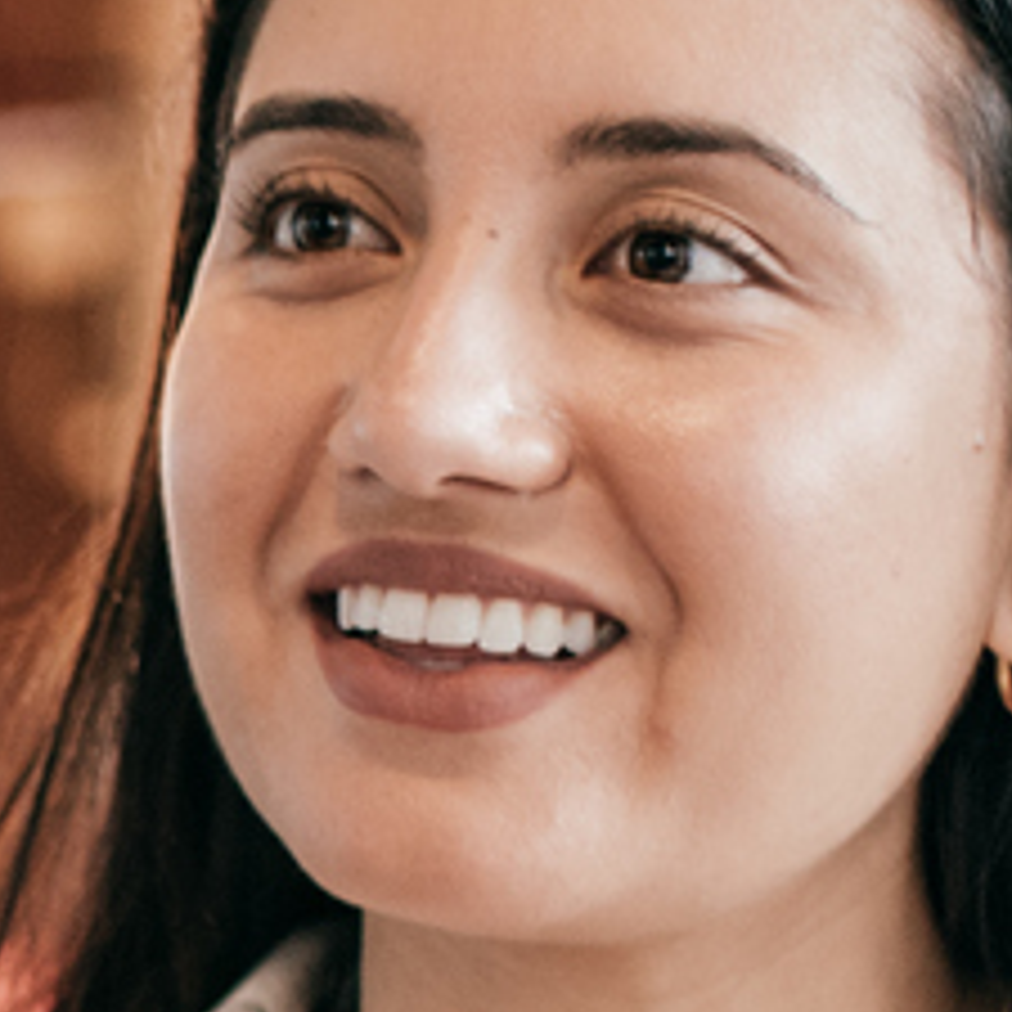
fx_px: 9261
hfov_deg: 6.0
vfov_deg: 6.2
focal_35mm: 280
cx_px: -1259
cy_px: 1376
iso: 400
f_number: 1.8
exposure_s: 1/100
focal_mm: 35
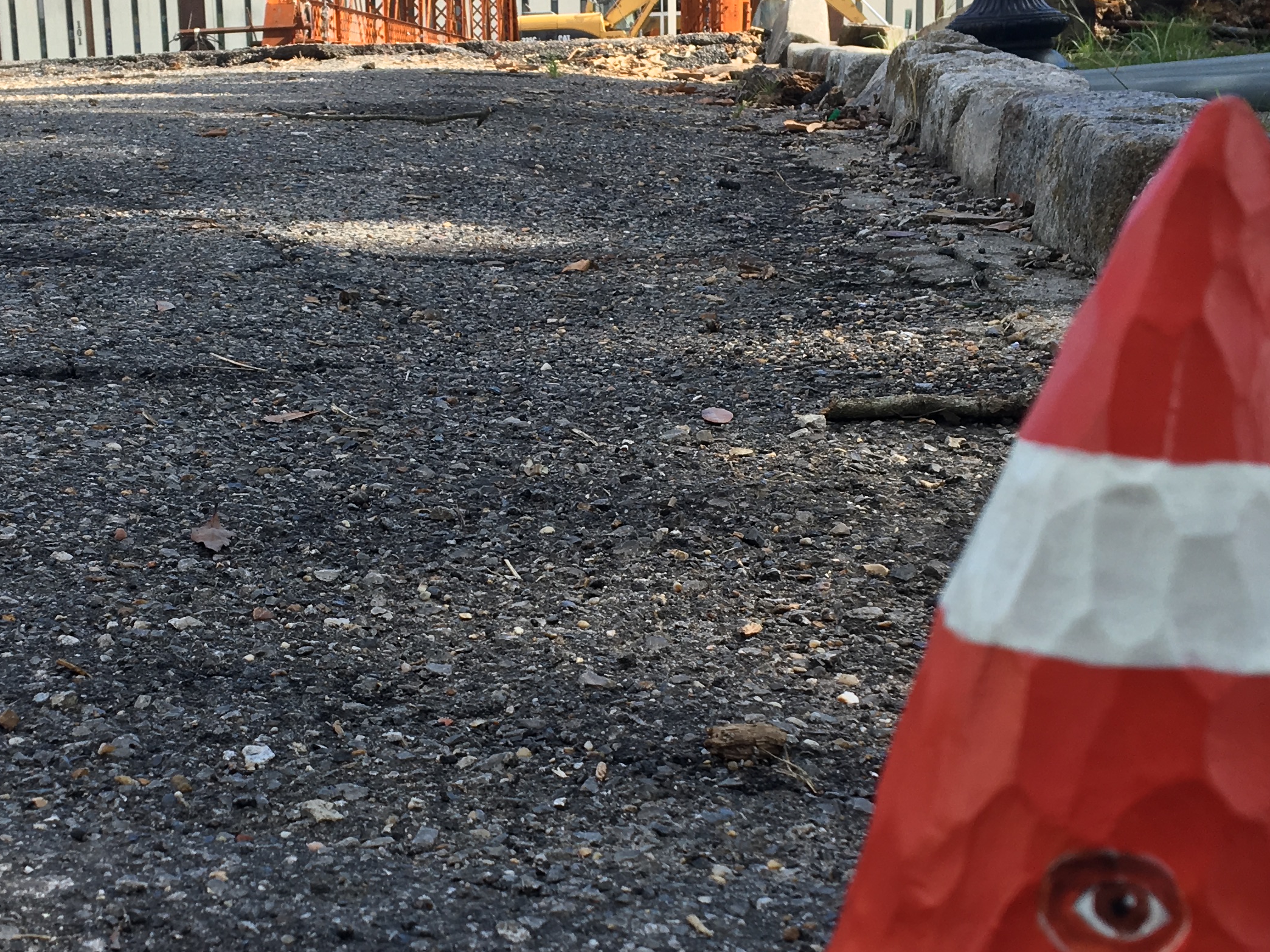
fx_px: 2055
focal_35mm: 56
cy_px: 517
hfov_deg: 34.1
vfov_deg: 26.1
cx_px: 455
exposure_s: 1/591
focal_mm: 4.15
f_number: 2.2
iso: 25
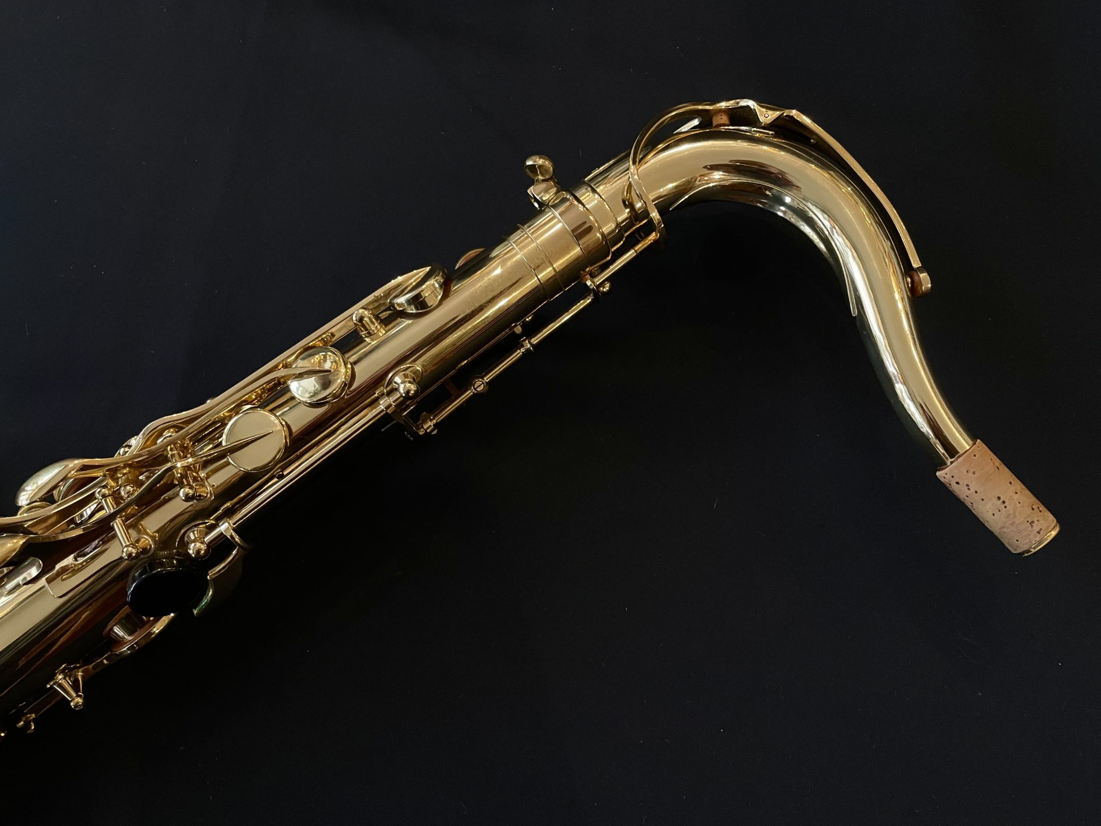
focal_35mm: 26
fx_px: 827
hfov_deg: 67.3
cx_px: 550
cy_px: 413
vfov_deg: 53.1
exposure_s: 1/50
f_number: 1.6
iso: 320
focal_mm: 4.2
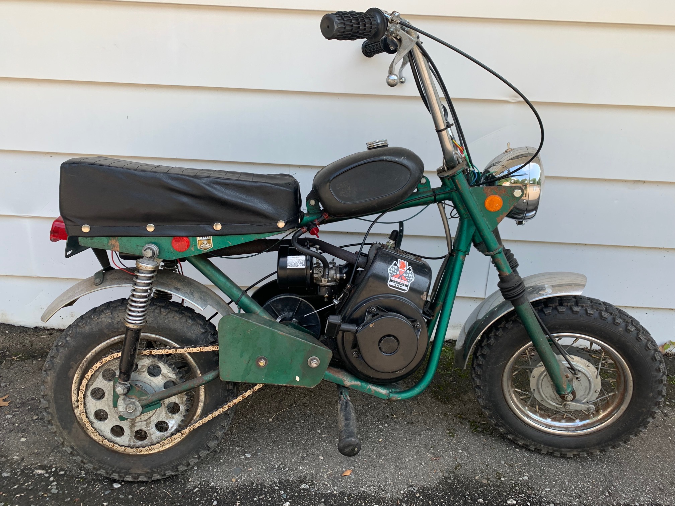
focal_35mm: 26
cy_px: 253
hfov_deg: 67.3
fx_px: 507
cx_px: 338
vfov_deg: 53.1
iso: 25
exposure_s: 1/301
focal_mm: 4.25
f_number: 1.8
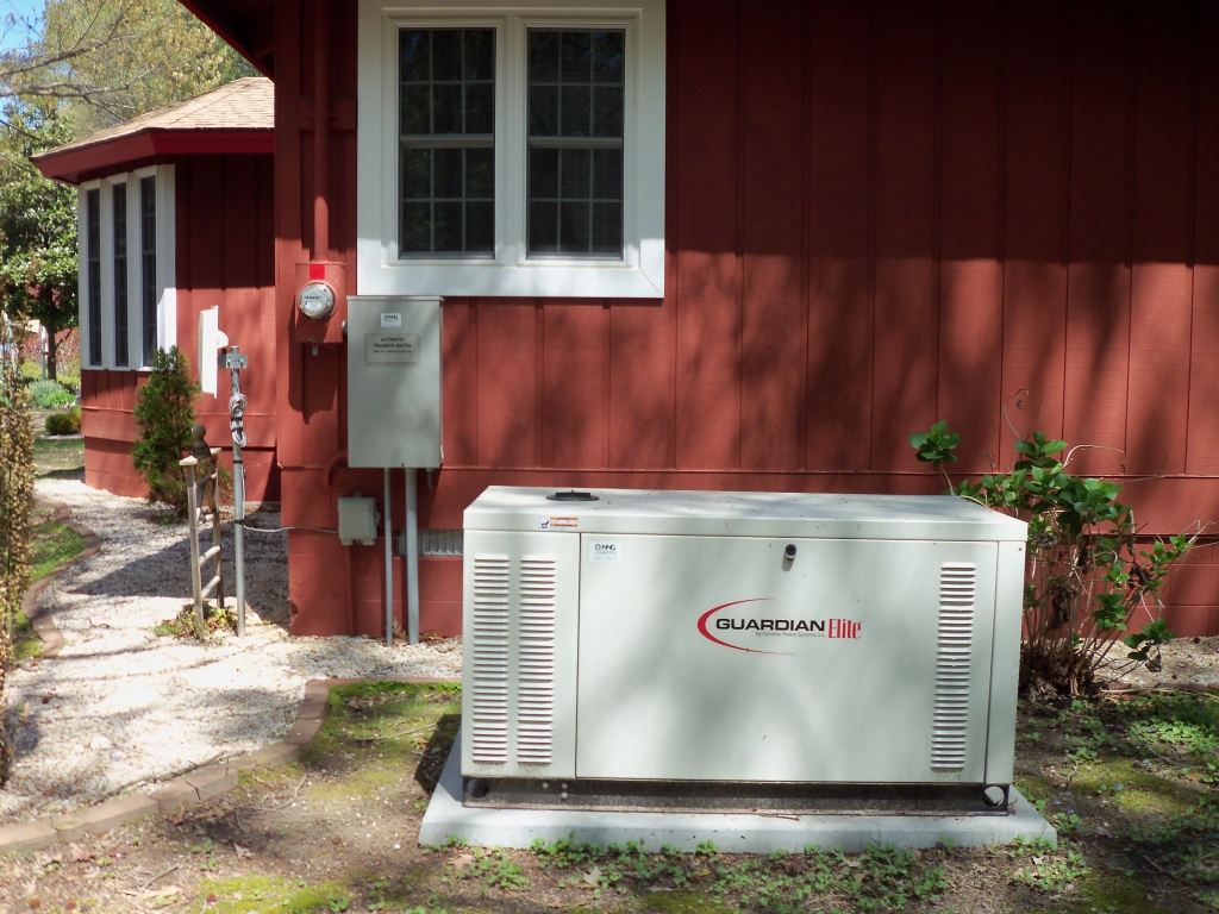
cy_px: 457
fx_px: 1197
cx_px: 610
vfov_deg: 41.8
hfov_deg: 54.0
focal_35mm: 34
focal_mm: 5.7
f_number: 2.9
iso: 80
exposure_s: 1/320
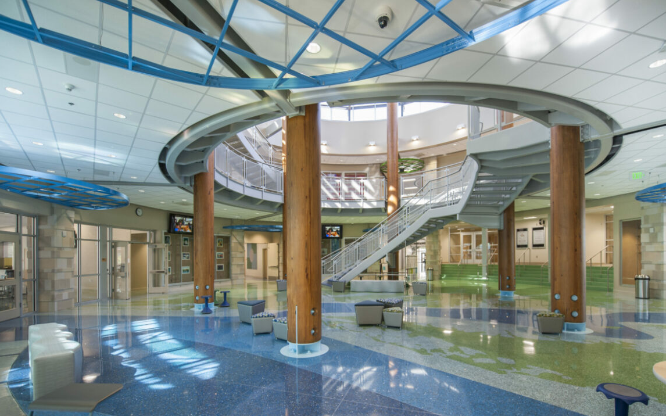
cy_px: 213
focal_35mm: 16
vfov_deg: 71.2
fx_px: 290
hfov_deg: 97.8
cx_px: 335
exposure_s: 1/200
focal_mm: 15
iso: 500
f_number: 2.8
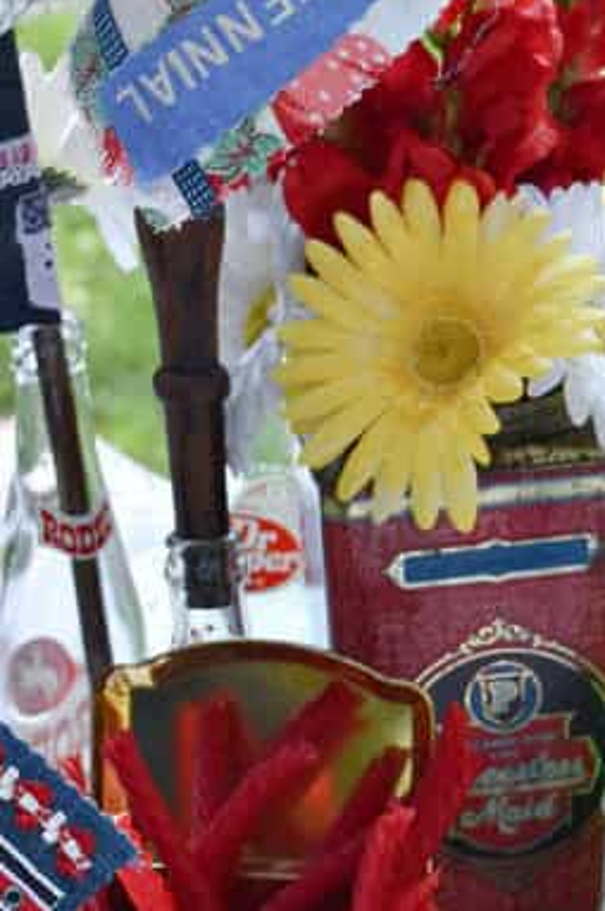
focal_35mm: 154
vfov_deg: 13.2
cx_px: 534
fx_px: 3889
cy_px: 816
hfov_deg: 8.9
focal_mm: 34
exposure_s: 1/160
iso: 400
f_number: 6.3
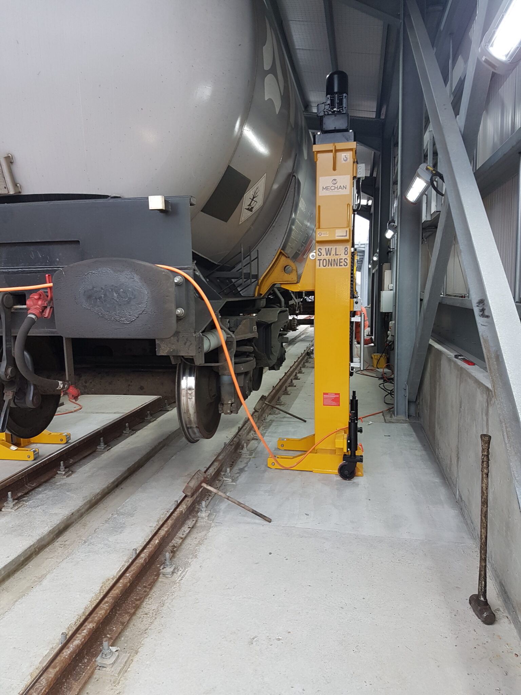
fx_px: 522
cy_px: 348
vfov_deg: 67.3
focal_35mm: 26
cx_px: 260
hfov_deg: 53.1
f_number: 1.7
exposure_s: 1/50
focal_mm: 4.2
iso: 50
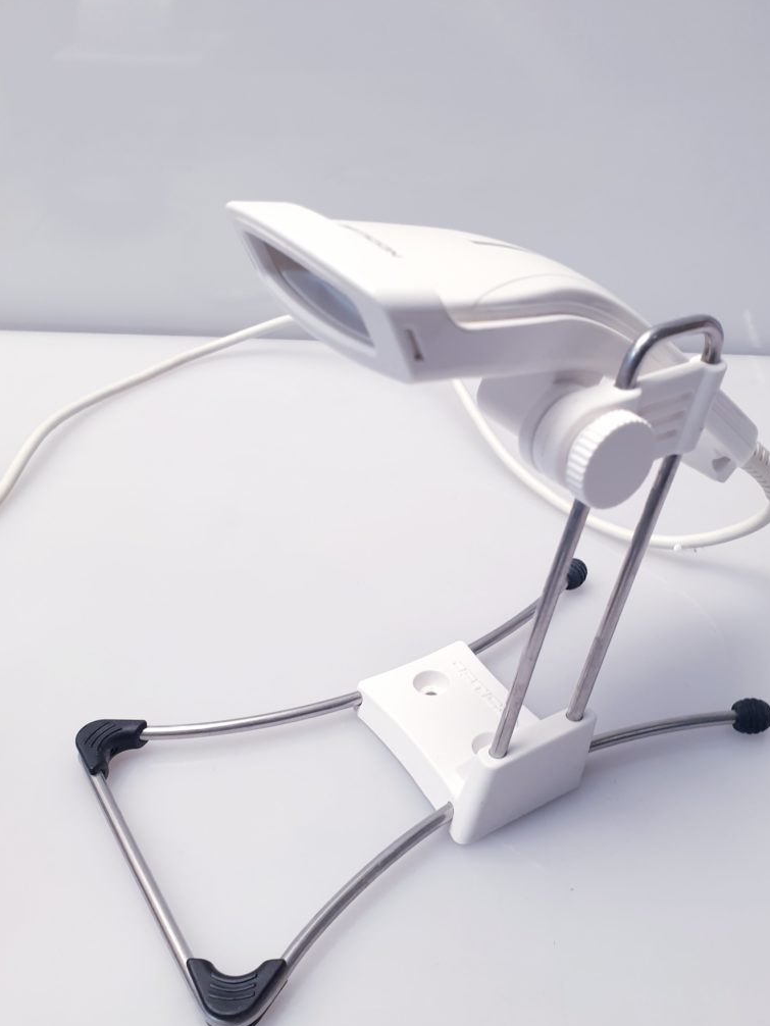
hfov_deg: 45.3
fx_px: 919
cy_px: 557
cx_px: 441
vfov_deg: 58.3
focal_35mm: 31
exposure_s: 1/50
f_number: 2.4
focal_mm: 4.3
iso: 80
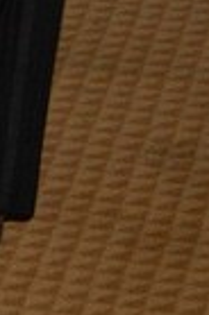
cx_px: -320
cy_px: -713
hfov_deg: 3.8
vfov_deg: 5.4
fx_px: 3098
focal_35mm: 354
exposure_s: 1/180
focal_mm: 32
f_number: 6.3
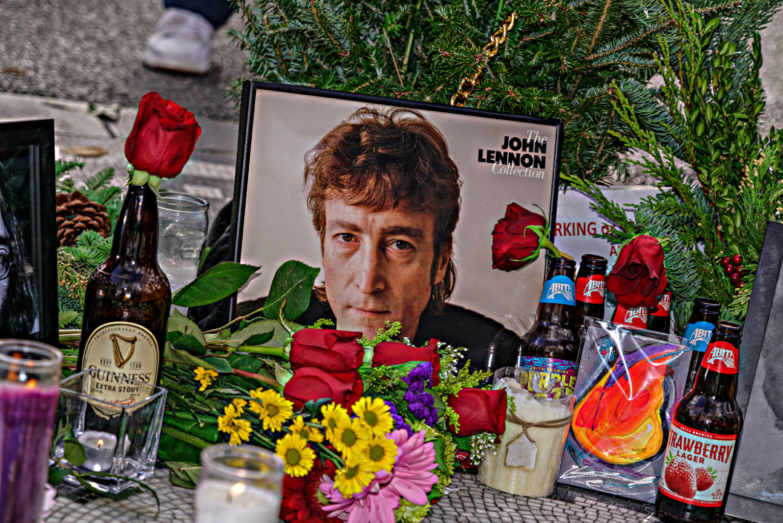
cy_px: 262
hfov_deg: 18.3
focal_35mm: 112
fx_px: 2437
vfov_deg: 12.2
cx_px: 392
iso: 100
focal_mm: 112
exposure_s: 1/125
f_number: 6.3
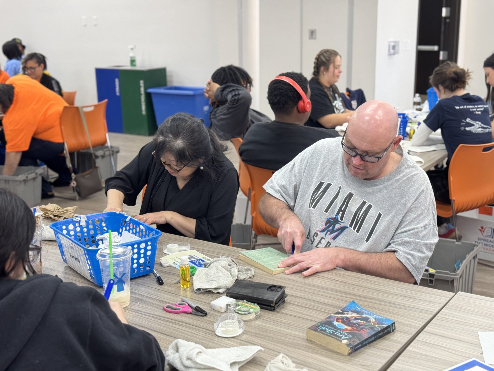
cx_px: 247
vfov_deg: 30.3
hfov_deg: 39.7
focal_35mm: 48
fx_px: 685
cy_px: 186
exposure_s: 1/60
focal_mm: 6.76
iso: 80
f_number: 1.78
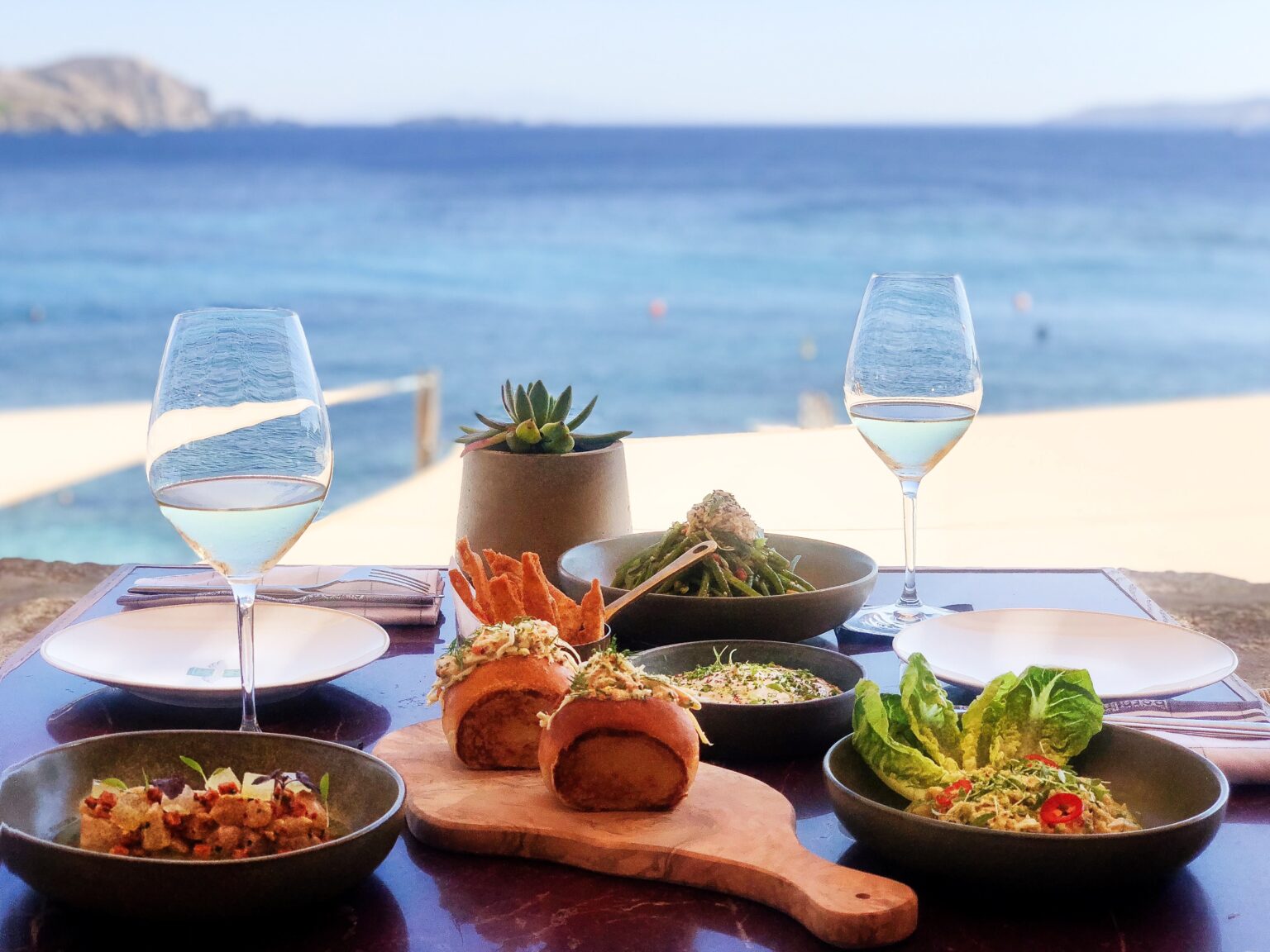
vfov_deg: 28.0
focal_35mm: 52
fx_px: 1908
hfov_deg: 36.8
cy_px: 476
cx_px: 635
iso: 16
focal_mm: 6
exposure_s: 1/1000
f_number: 2.4
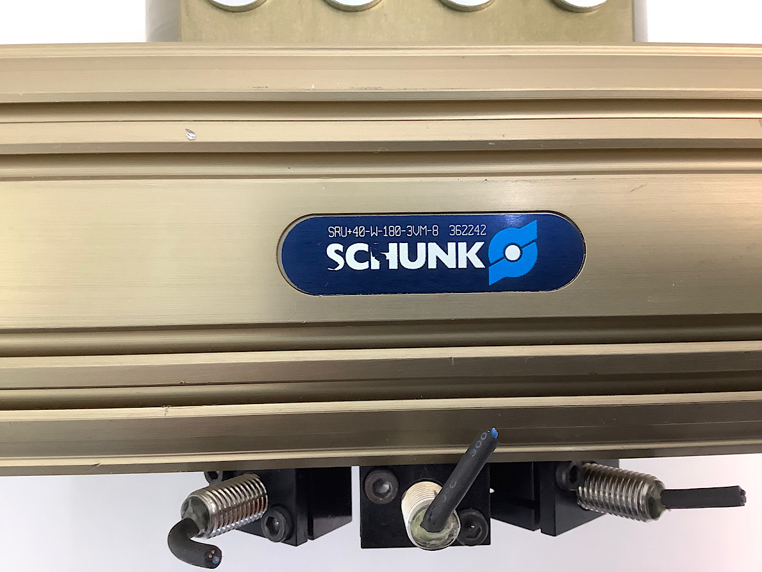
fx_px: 682
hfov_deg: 58.3
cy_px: 286
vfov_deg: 45.4
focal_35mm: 31
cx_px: 381
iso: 200
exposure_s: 1/50
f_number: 2.4
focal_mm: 3.3
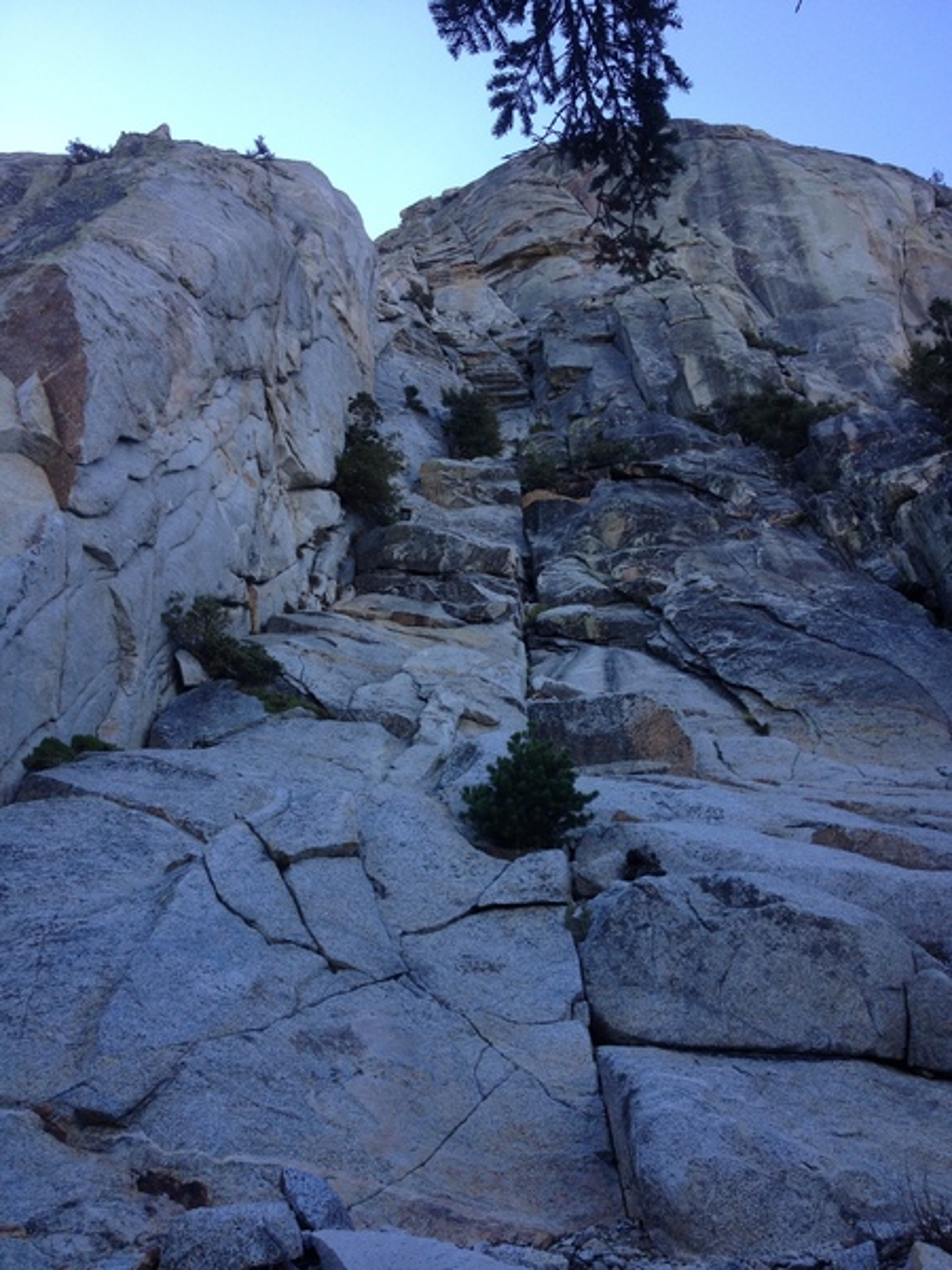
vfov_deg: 52.6
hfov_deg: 40.7
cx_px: 476
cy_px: 635
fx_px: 1283
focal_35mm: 35
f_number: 2.4
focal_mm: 4.28
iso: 50
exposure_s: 1/303
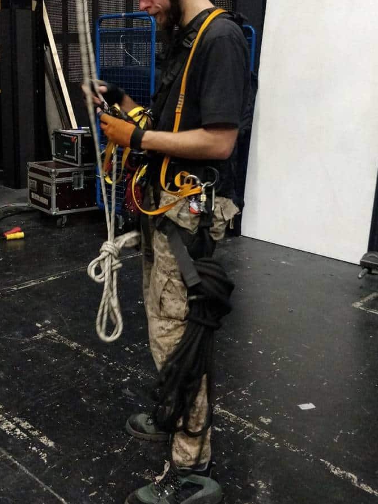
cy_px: 186
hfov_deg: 39.6
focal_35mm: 36
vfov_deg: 50.8
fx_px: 524
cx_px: 173
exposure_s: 1/25
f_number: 1.7
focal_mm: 4.1
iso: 2000
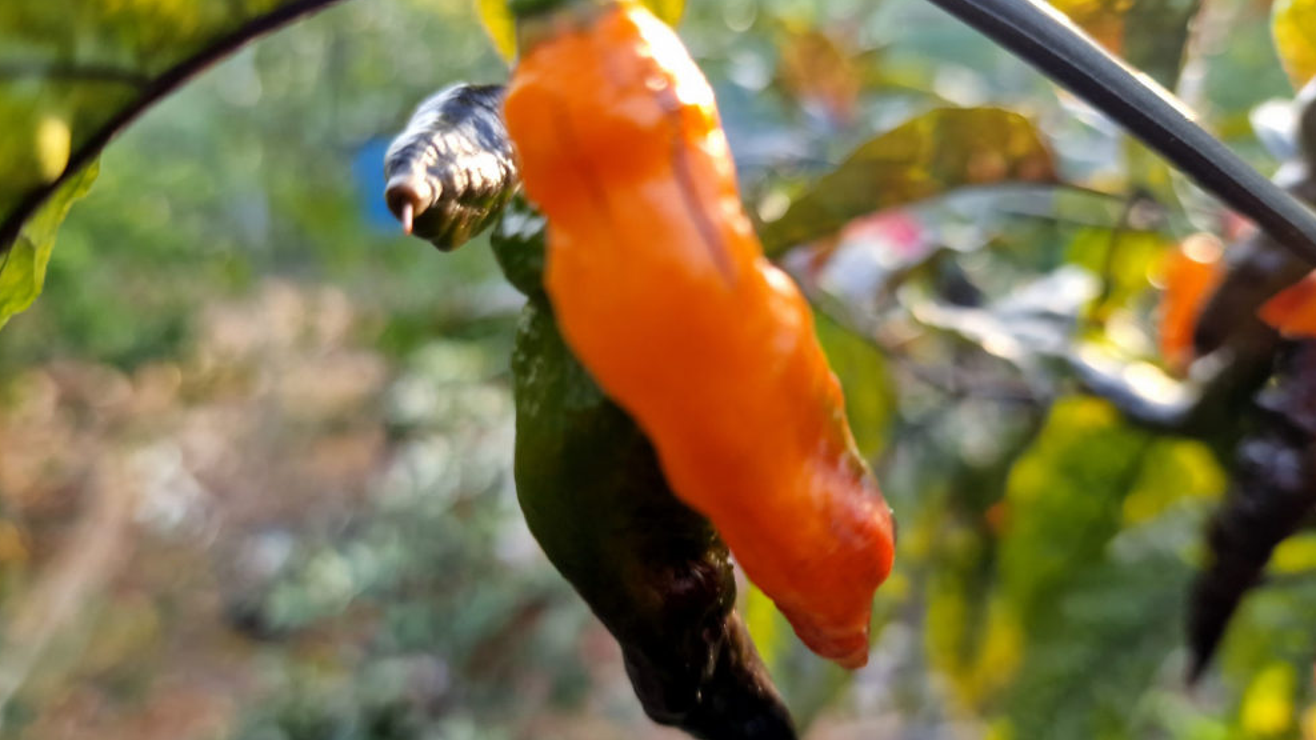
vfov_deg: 44.3
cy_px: 336
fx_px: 907
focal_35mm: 26
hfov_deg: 71.9
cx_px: 663
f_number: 1.8
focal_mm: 6.4
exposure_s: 1/50
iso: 50
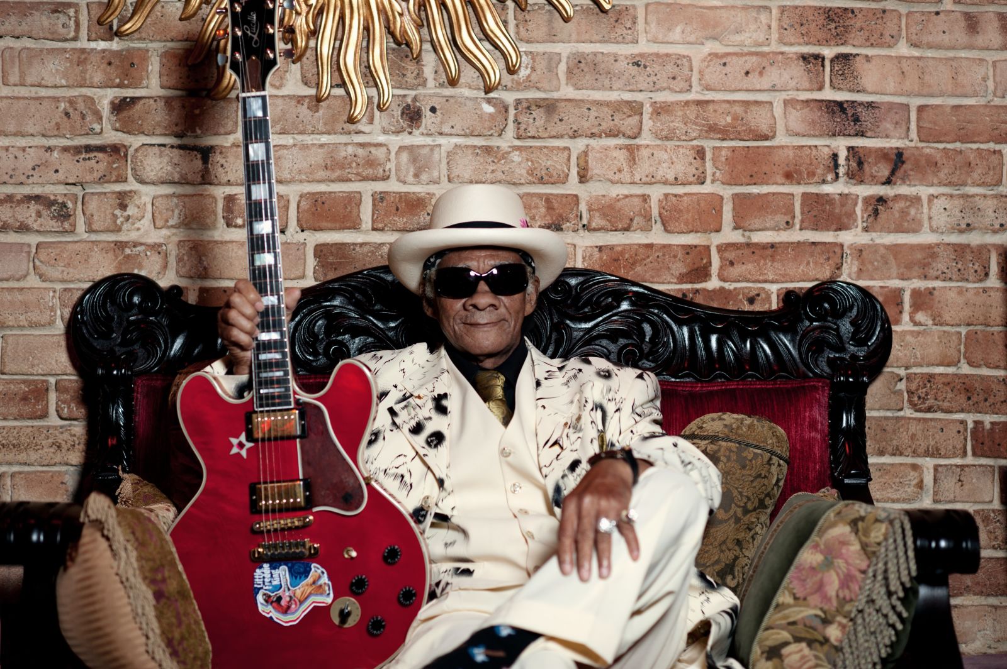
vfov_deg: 16.0
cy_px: 334
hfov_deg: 23.9
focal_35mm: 85
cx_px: 504
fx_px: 2376
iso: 200
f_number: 2.4
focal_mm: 85
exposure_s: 1/90
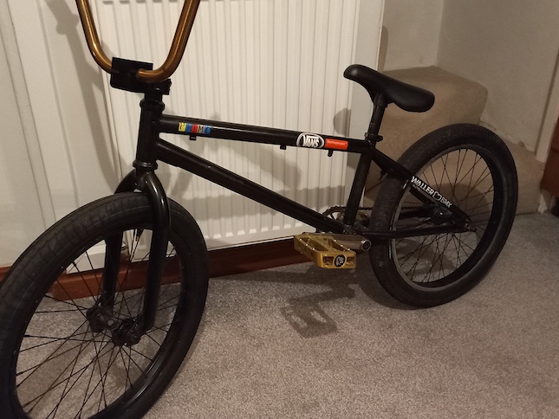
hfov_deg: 58.3
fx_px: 501
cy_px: 177
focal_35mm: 31
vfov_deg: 45.3
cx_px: 261
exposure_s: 1/25
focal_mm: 4.6
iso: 1250
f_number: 1.8
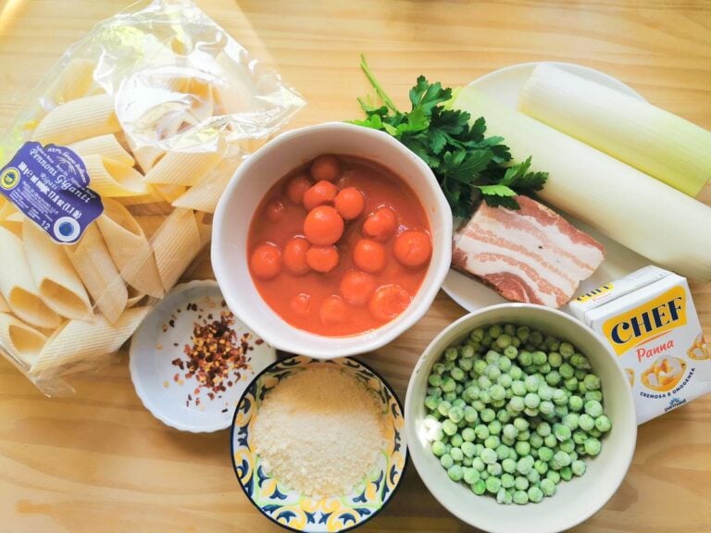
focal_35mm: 27
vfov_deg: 51.4
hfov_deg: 65.3
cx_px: 356
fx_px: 555
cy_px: 266
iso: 64
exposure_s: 1/100
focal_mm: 5.56
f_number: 1.6
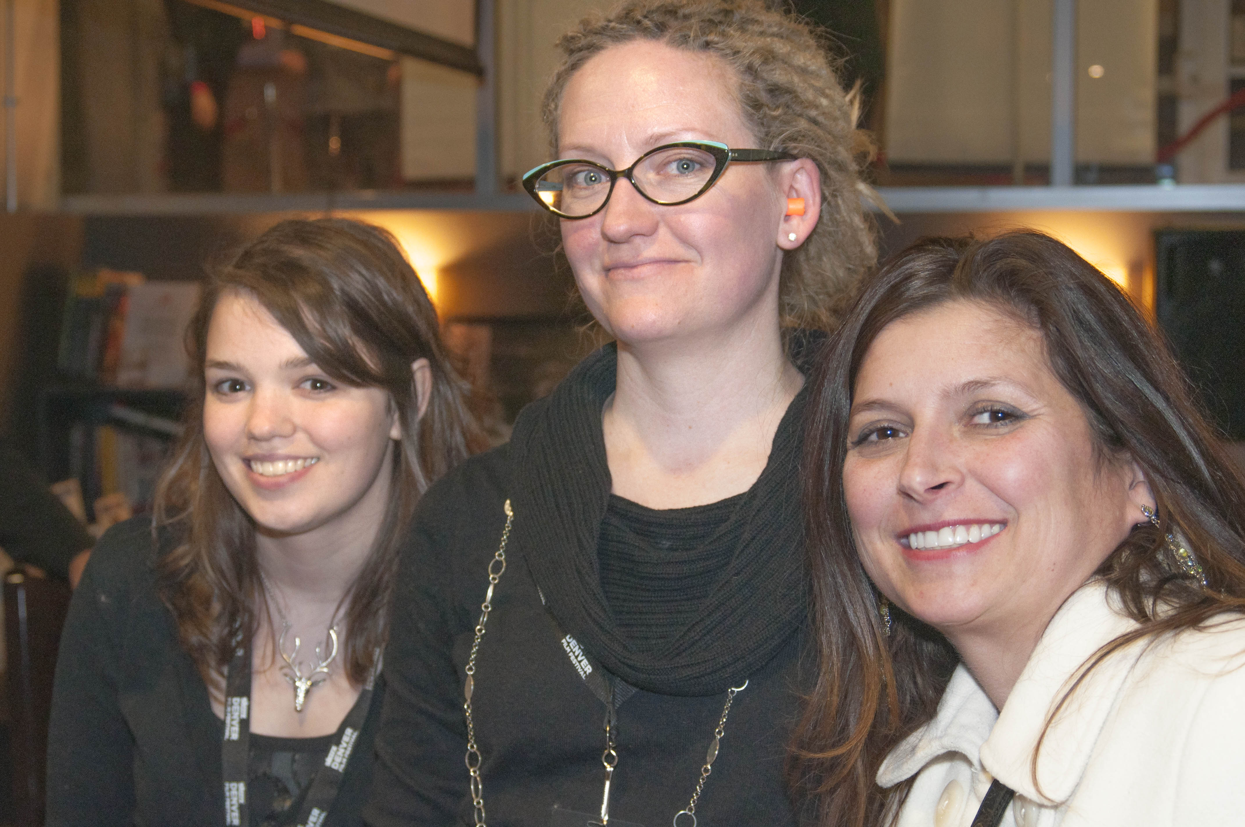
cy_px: 414
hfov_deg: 28.1
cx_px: 622
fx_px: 2487
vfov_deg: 18.9
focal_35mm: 72
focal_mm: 48
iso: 400
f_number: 5.6
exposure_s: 1/50
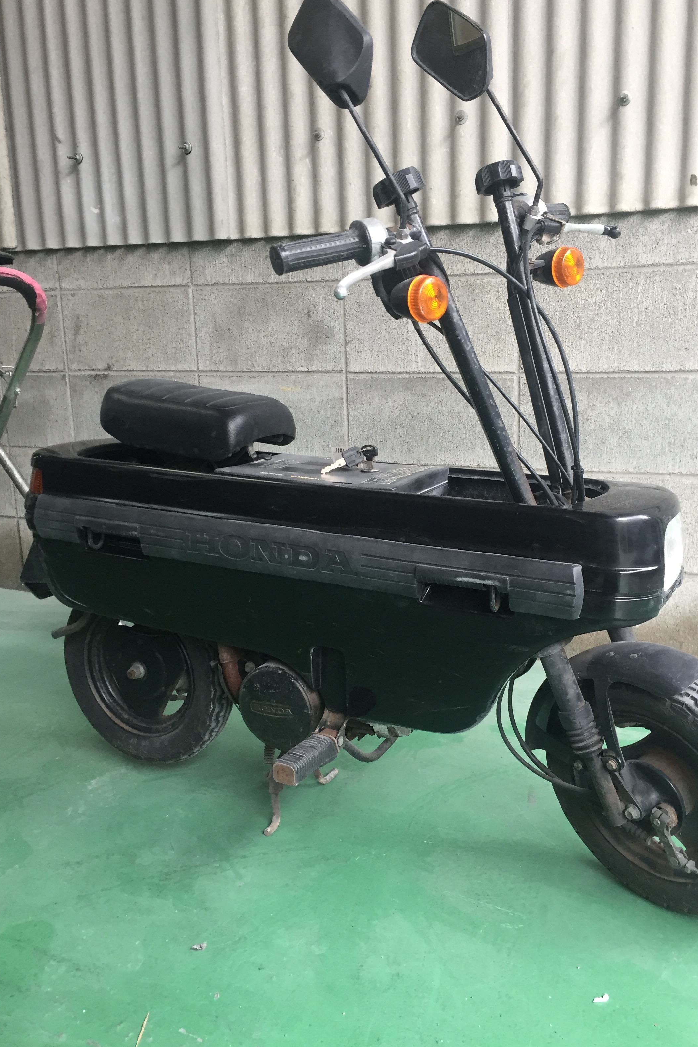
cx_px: 389
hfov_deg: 42.3
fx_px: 902
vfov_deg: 60.3
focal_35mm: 31
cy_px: 516
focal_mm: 4.15
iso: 64
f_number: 2.2
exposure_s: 1/30
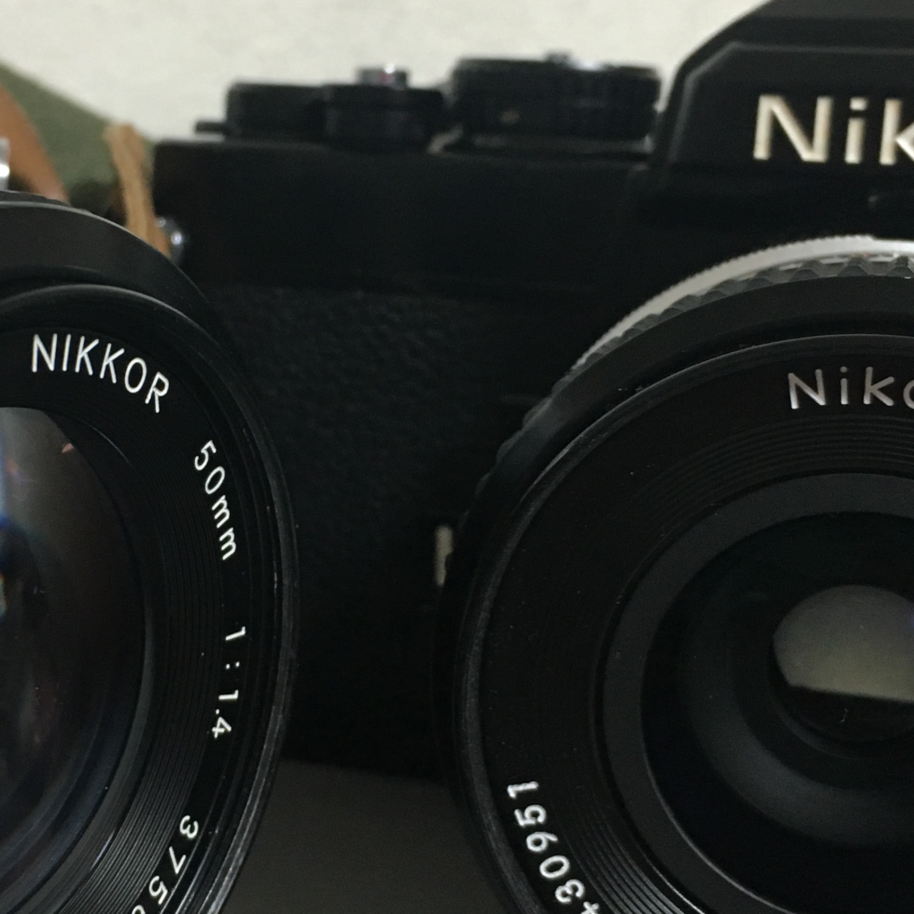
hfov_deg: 28.4
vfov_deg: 28.6
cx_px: 311
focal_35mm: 60
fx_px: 1792
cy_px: 448
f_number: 2.2
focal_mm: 4.15
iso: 125
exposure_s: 1/30
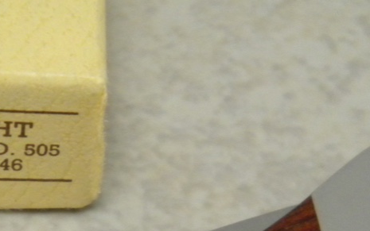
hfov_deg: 5.0
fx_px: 4206
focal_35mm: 417
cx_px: 119
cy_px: 285
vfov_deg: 3.1
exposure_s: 1/19.2
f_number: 5.2
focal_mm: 33.1
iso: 400
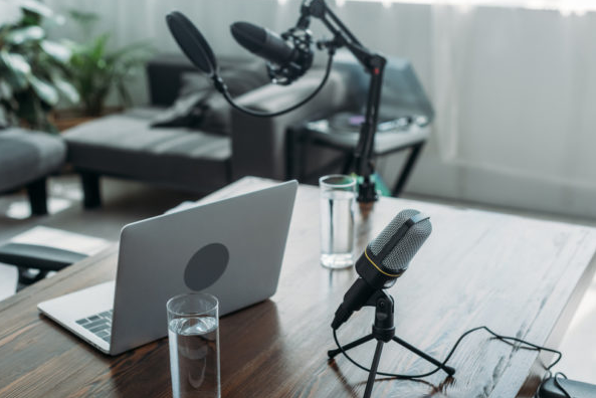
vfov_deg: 26.5
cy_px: 200
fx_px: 845
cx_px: 293
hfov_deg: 38.9
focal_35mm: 51
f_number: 4
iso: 250
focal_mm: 50
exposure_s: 1/200
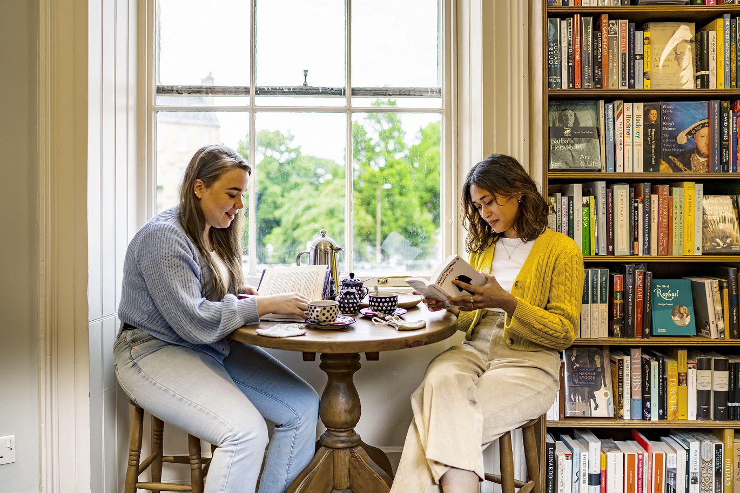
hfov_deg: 54.4
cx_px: 370
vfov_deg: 37.8
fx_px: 719
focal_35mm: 35
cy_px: 246
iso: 200
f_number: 2
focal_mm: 35
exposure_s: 1/320
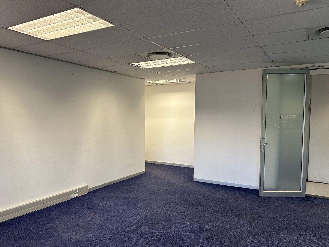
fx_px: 266
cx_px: 150
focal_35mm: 28
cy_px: 130
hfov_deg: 63.3
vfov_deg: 49.7
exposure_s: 1/100
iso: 160
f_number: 1.78
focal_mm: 6.86
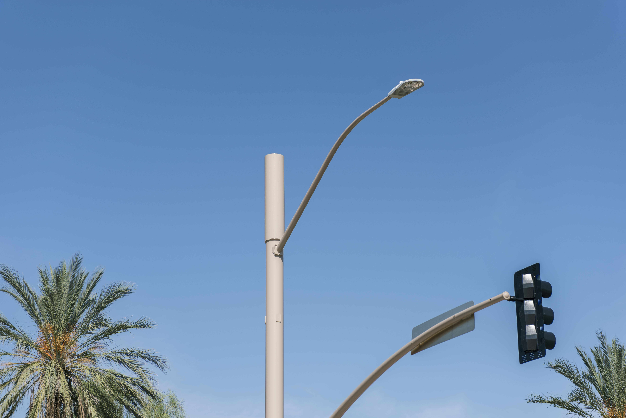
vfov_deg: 19.5
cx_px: 313
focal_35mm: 70
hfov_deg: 28.8
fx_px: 1218
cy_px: 209
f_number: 5.6
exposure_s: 1/400
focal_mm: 70
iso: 64
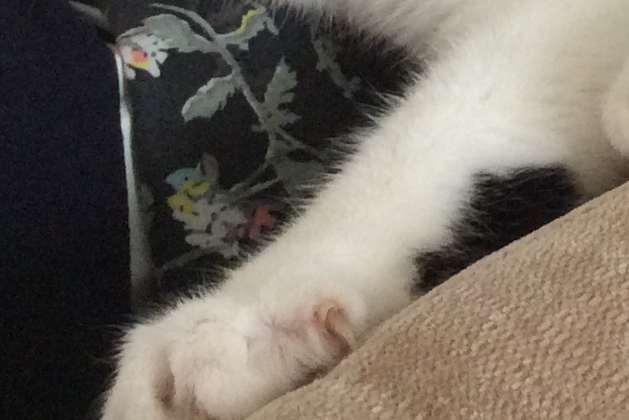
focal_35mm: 123
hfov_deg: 15.7
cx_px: 839
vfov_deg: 10.8
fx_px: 2149
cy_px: -167
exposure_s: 1/25
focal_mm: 3.3
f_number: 2.4
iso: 125
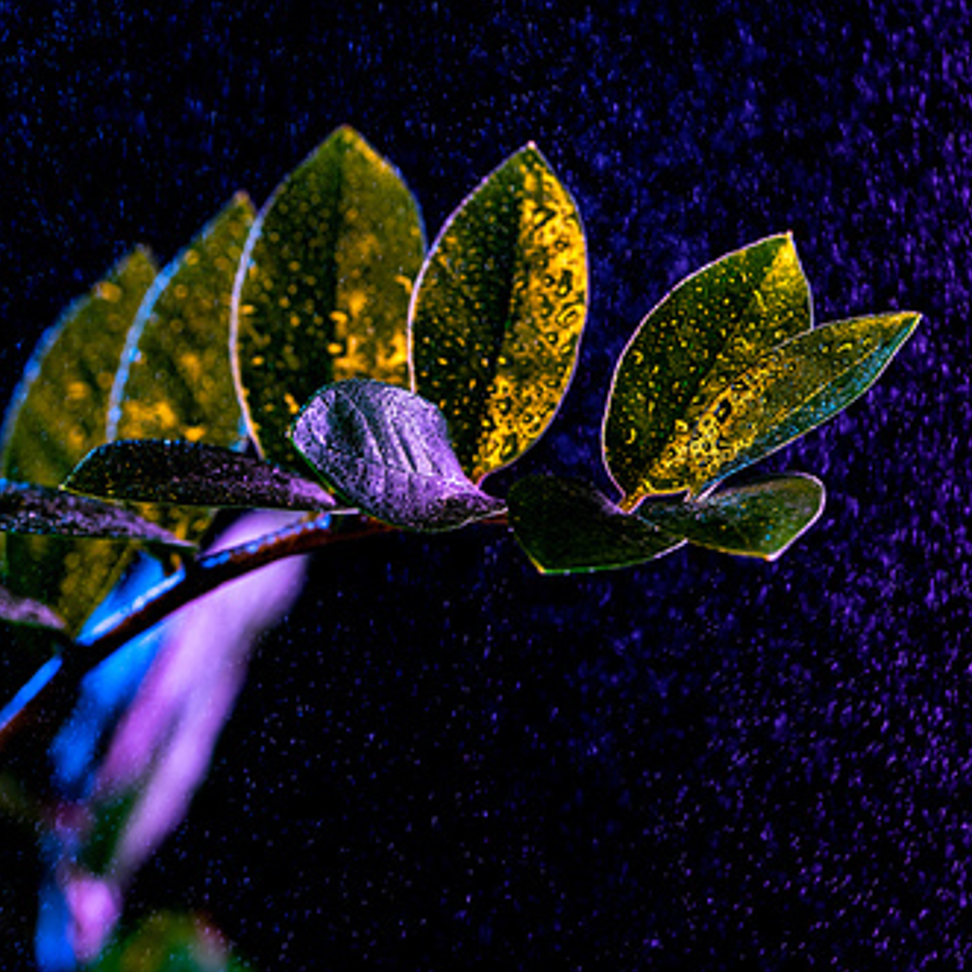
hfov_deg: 12.9
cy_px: 487
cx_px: 317
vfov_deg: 12.9
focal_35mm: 135
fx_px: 4289
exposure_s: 1/160
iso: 160
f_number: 9
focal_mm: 105
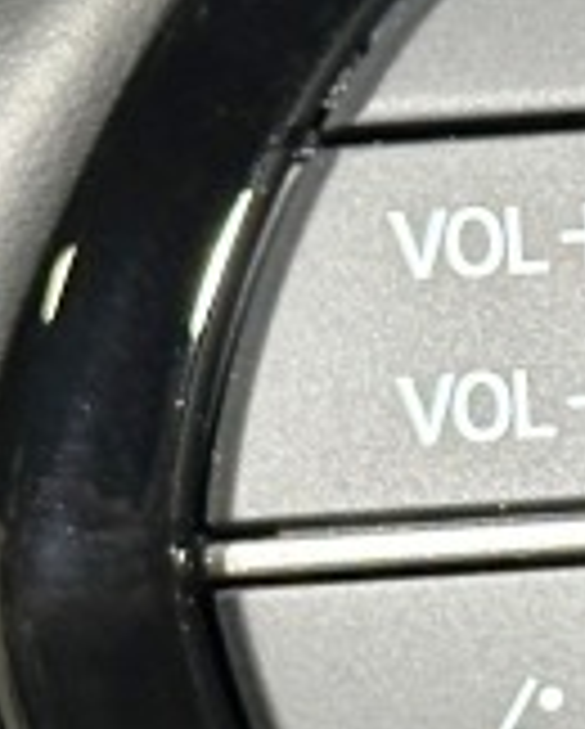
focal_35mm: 296
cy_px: 338
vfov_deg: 6.5
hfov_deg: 5.2
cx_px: 932
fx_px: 6394
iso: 400
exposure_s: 1/40
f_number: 1.78
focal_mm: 6.86
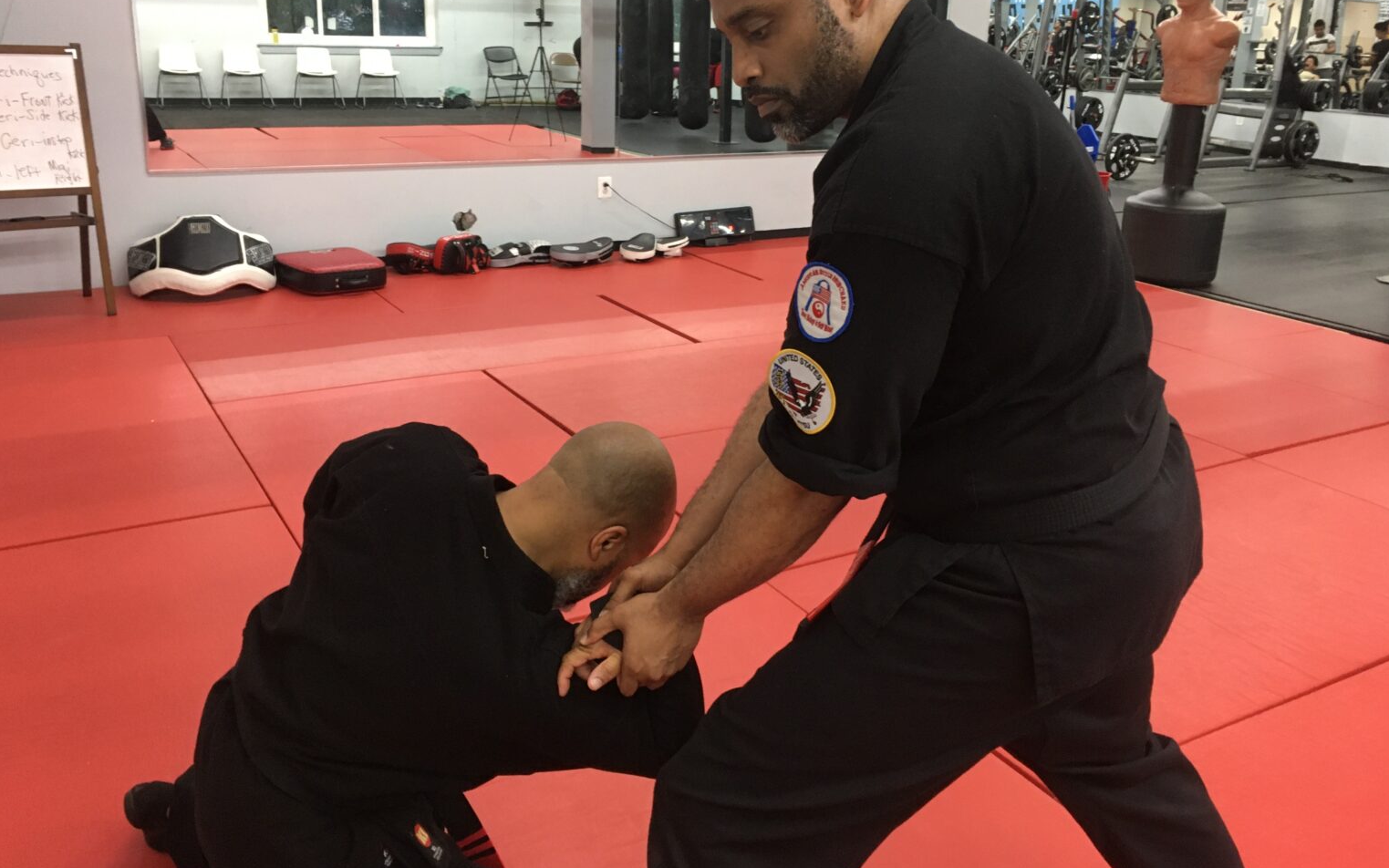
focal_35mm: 31
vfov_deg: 40.4
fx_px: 1174
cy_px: 352
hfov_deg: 61.2
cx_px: 698
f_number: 2.2
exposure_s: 1/30
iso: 125
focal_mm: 4.15
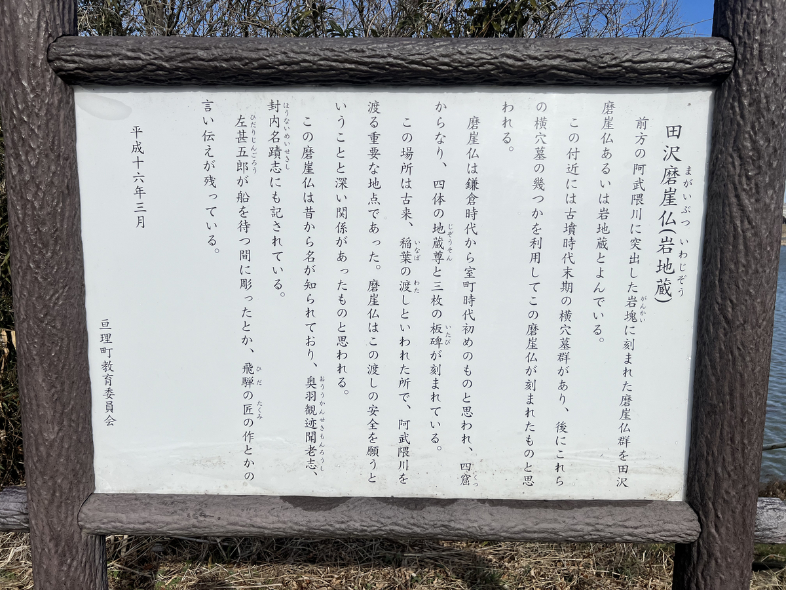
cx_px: 393
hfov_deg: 67.3
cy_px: 295
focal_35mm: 26
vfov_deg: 53.1
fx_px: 590
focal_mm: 5.7
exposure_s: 1/11364
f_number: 1.5
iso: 50
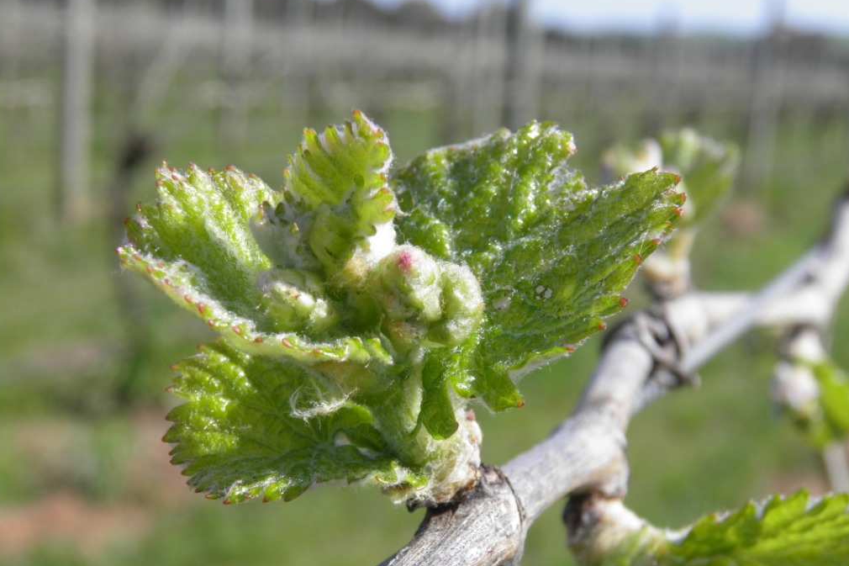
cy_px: 299
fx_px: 1815
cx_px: 424
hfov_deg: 26.3
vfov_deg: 17.7
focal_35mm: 77
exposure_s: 1/200
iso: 50
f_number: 5.5
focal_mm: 13.2
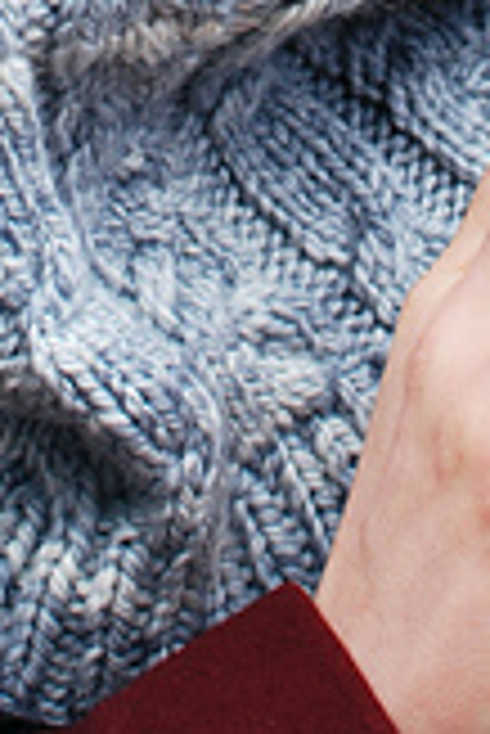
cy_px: -540
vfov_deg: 9.5
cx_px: 274
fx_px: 4196
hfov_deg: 6.7
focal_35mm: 206
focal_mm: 35
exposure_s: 1/160
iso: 125
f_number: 5
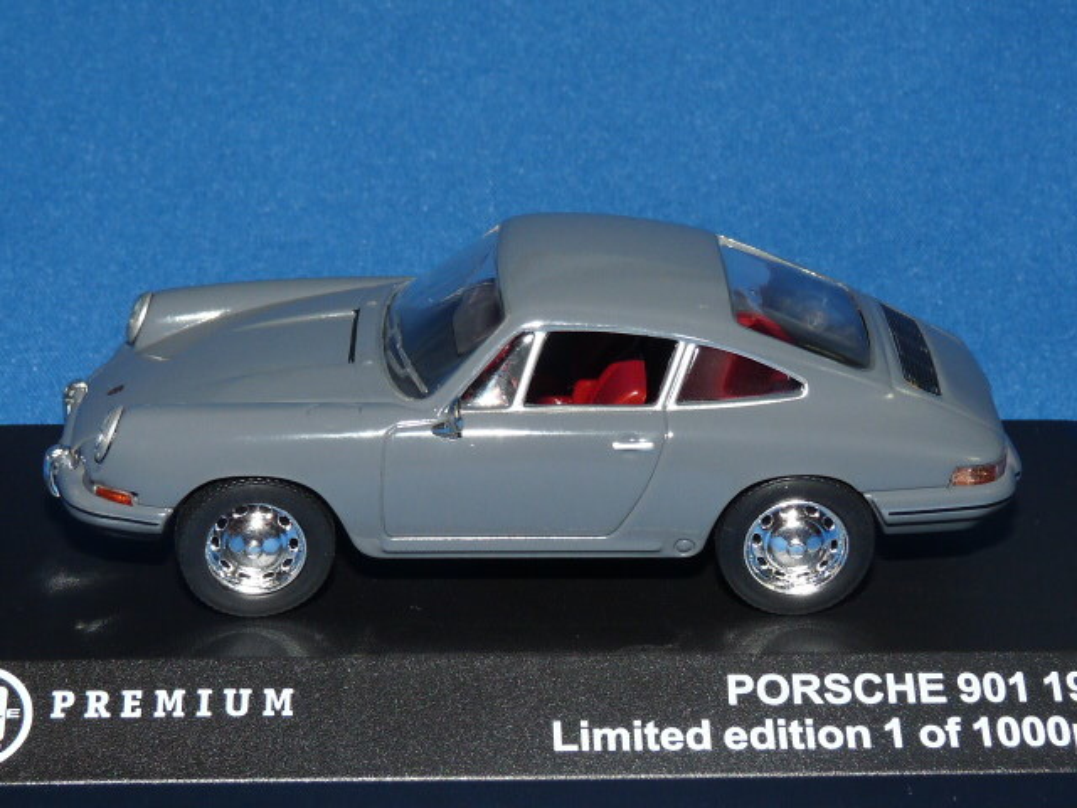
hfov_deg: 23.0
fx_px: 2645
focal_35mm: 85
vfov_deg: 17.4
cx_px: 538
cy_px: 404
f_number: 4
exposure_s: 1/30
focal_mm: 8.7
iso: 100
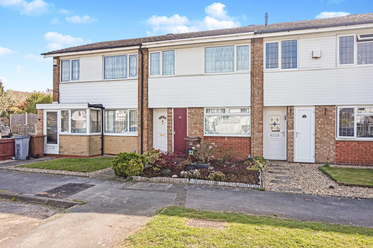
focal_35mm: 24
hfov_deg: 73.8
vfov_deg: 53.1
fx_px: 249
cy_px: 124
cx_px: 186
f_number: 9
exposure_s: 1/100
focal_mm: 16
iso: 100
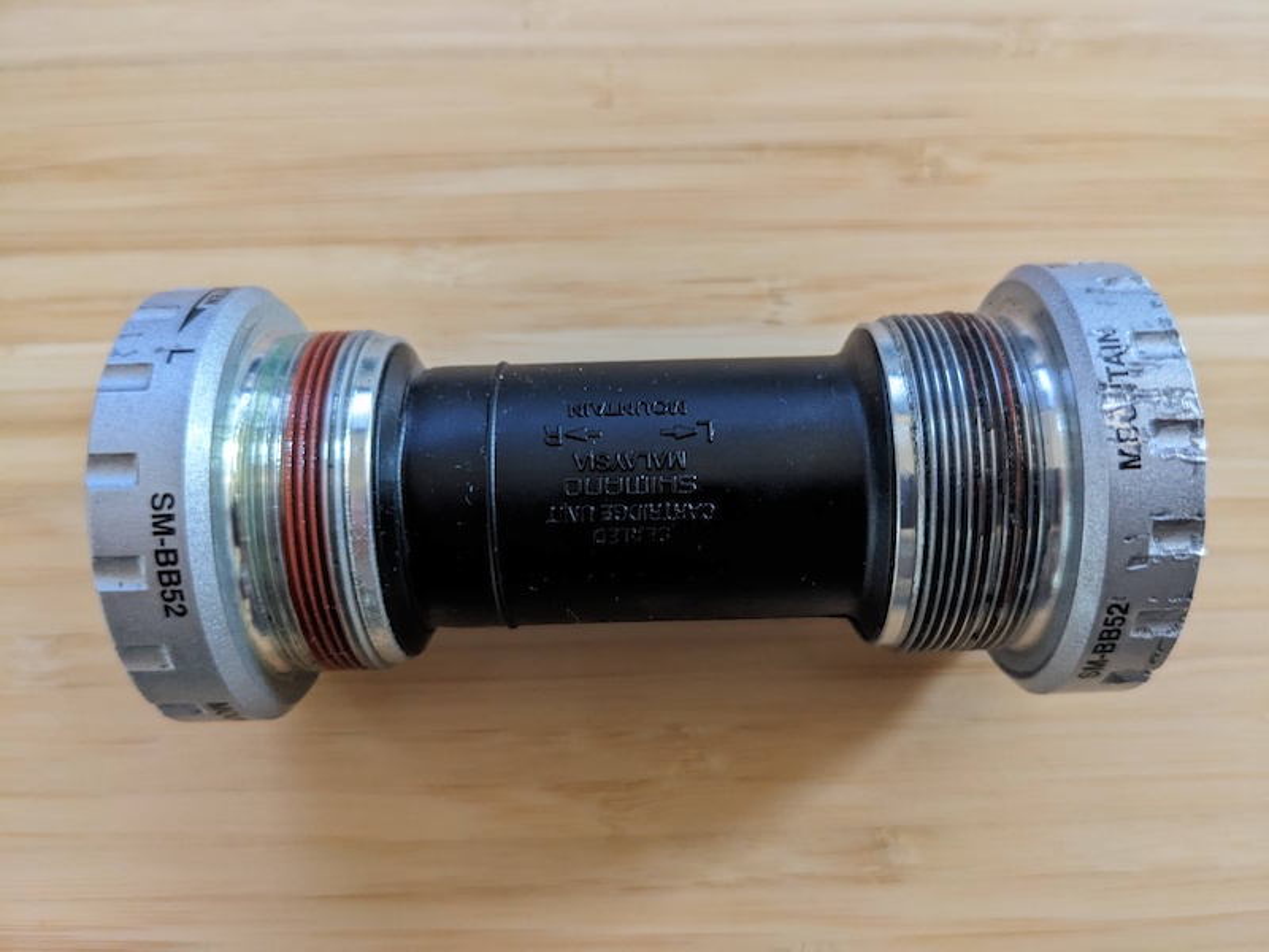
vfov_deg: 51.4
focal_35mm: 27
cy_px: 476
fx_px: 990
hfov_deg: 65.3
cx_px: 634
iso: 402
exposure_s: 1/30
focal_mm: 4.38
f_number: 1.73
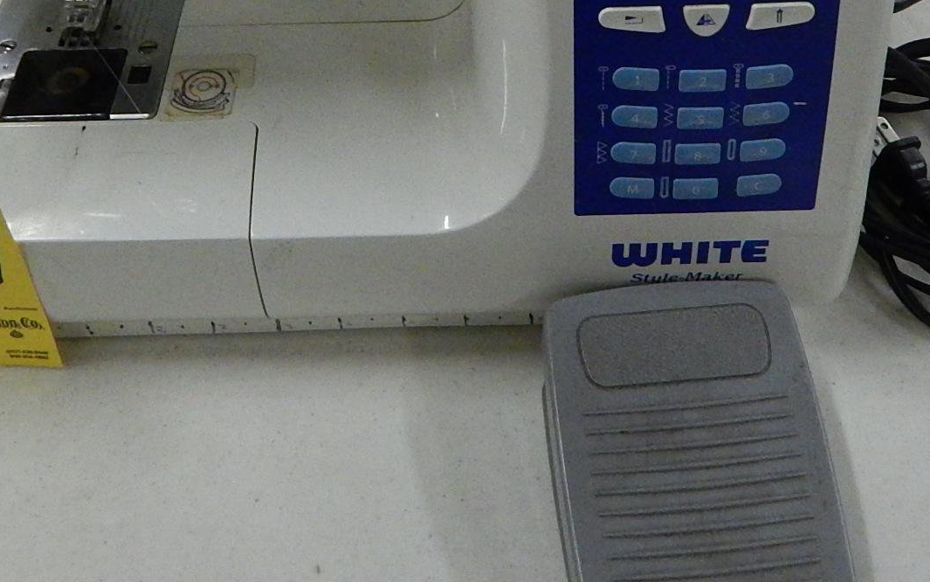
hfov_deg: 38.9
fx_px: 1318
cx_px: 478
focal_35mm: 52
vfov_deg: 23.7
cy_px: -16
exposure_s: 1/25
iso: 200
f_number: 3
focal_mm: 4
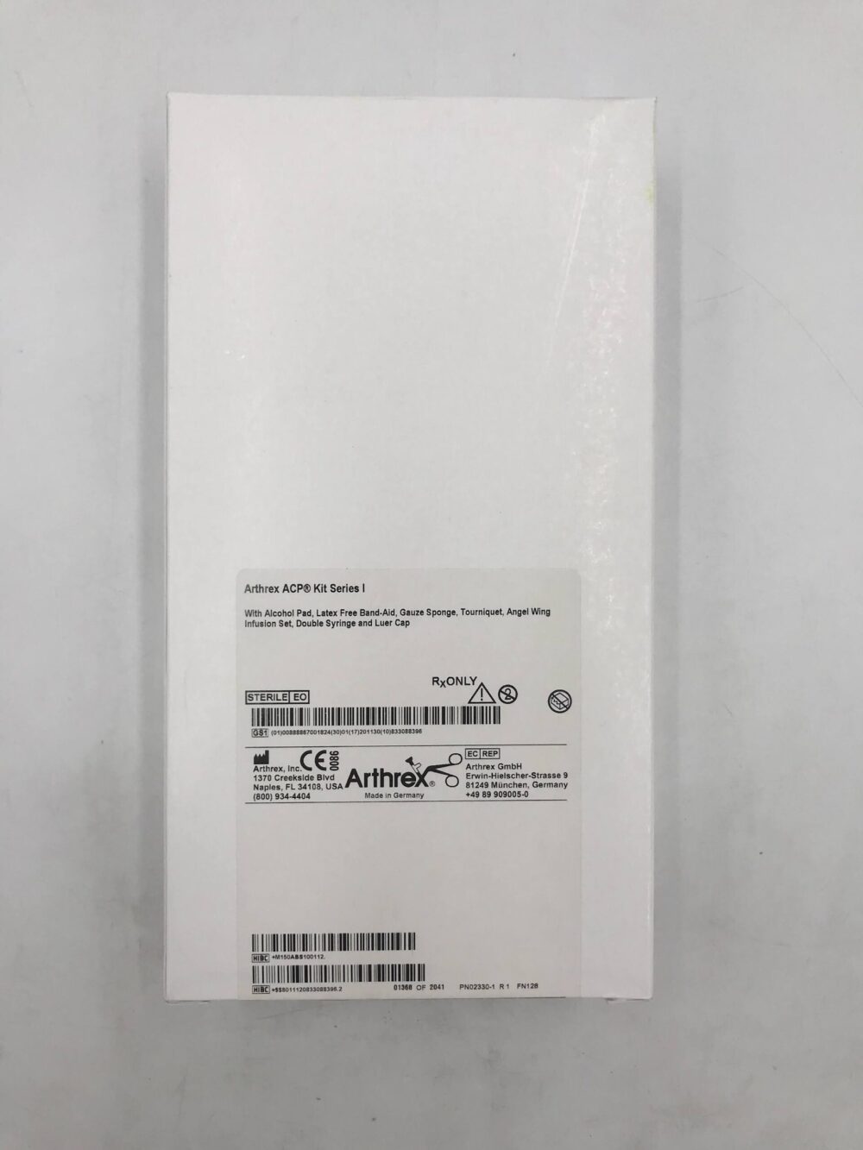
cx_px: 432
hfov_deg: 49.8
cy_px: 575
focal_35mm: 28
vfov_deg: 63.4
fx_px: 931
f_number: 1.8
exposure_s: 1/377
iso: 20
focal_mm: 3.99
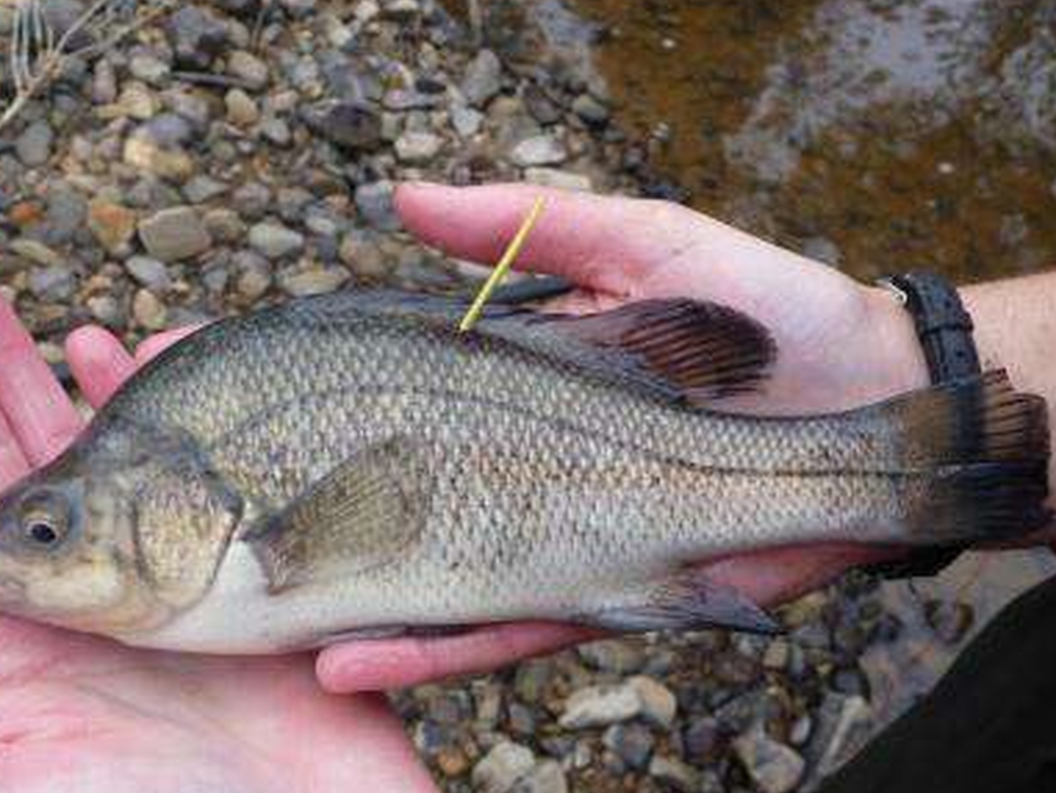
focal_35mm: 40
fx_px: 1221
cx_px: 491
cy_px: 430
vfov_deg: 36.0
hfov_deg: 46.8
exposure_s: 1/80
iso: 80
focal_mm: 6
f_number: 3.7
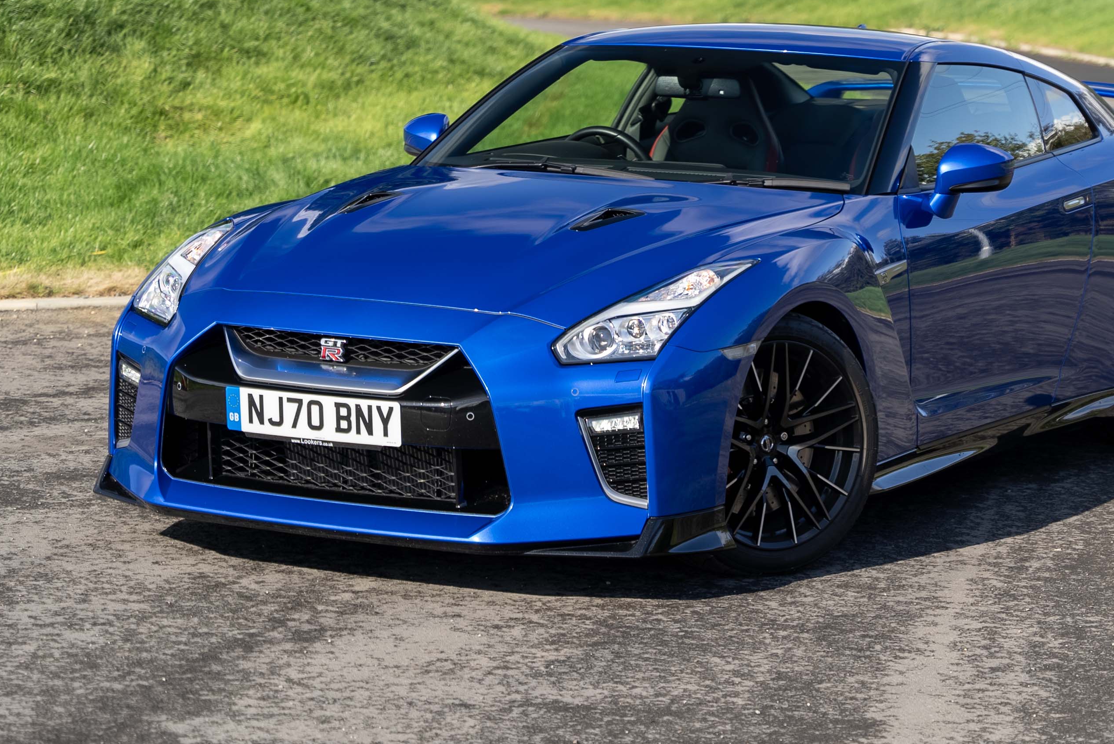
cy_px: 203
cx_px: 682
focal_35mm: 117
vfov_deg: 11.7
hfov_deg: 17.5
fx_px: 3622
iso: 100
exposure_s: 1/400
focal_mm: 70
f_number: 2.8
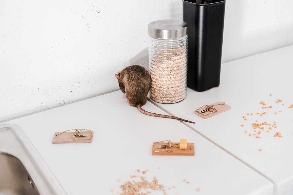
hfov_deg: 39.6
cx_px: 146
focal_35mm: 50
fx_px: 407
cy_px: 98
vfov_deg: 27.0
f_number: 4.5
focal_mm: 50
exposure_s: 1/160
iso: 320
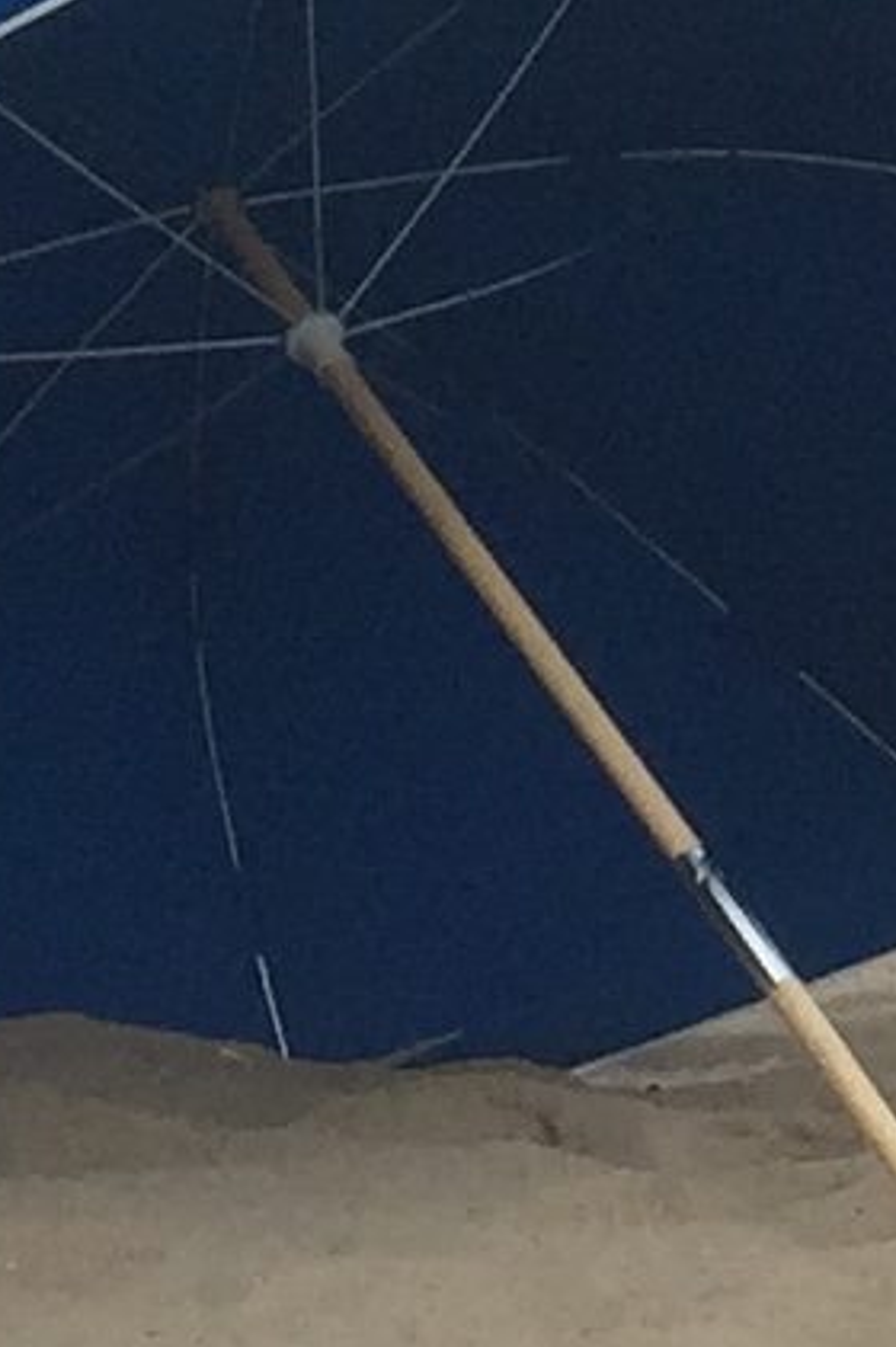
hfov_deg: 5.2
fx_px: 8750
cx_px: 3642
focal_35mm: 234
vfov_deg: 8.8
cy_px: 278
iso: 32
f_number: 2.2
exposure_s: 1/2475
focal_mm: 4.15
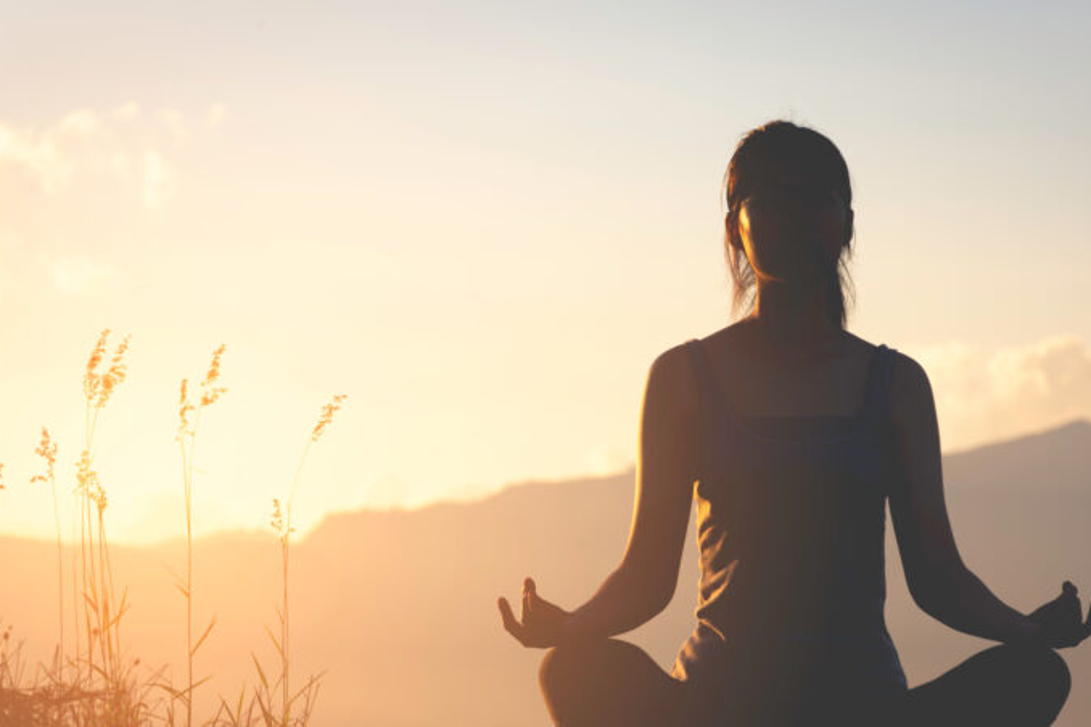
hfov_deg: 11.6
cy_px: 396
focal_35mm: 177
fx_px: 5364
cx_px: 570
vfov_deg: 7.8
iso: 100
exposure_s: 1/250
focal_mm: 100
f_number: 8
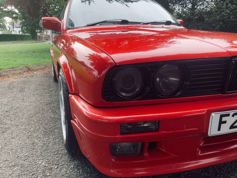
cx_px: 118
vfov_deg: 53.1
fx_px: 178
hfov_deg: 67.3
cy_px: 89
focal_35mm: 26
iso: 100
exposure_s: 1/87
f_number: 1.8
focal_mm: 4.25
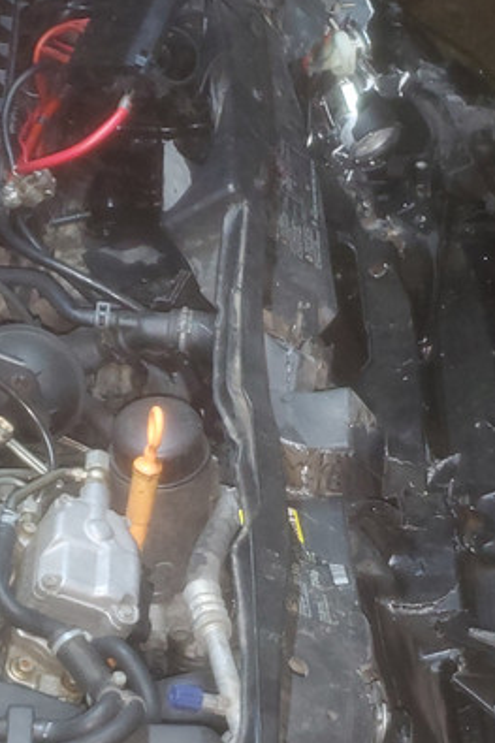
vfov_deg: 27.4
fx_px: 1507
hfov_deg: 18.6
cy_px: 534
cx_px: 323
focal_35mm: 73
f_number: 1.5
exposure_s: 1/10
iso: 160
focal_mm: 4.3
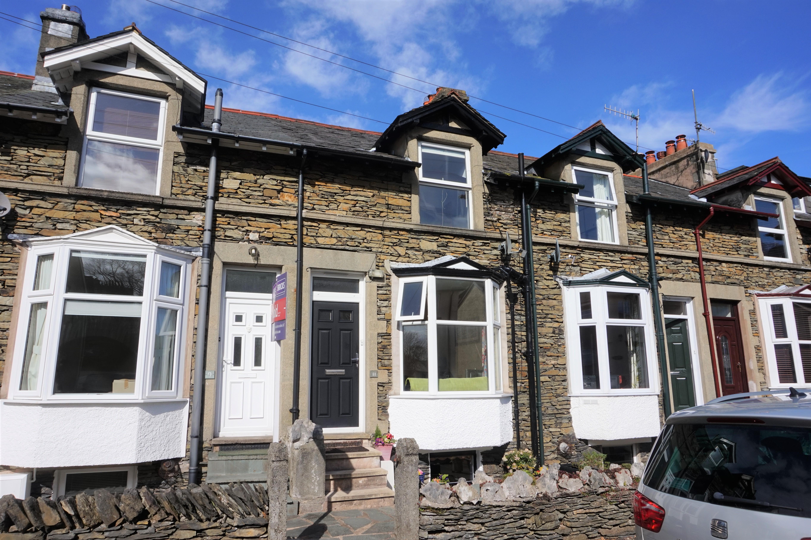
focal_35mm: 24
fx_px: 540
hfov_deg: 73.8
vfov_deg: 53.1
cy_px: 270
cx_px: 406
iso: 100
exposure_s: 1/160
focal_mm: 16
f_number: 14
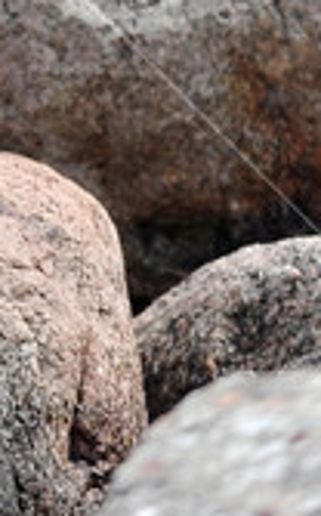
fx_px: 17500
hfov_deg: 1.0
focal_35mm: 1247
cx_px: -443
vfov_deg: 1.7
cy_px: -530
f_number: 2.8
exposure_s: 1/1000
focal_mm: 200
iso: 200
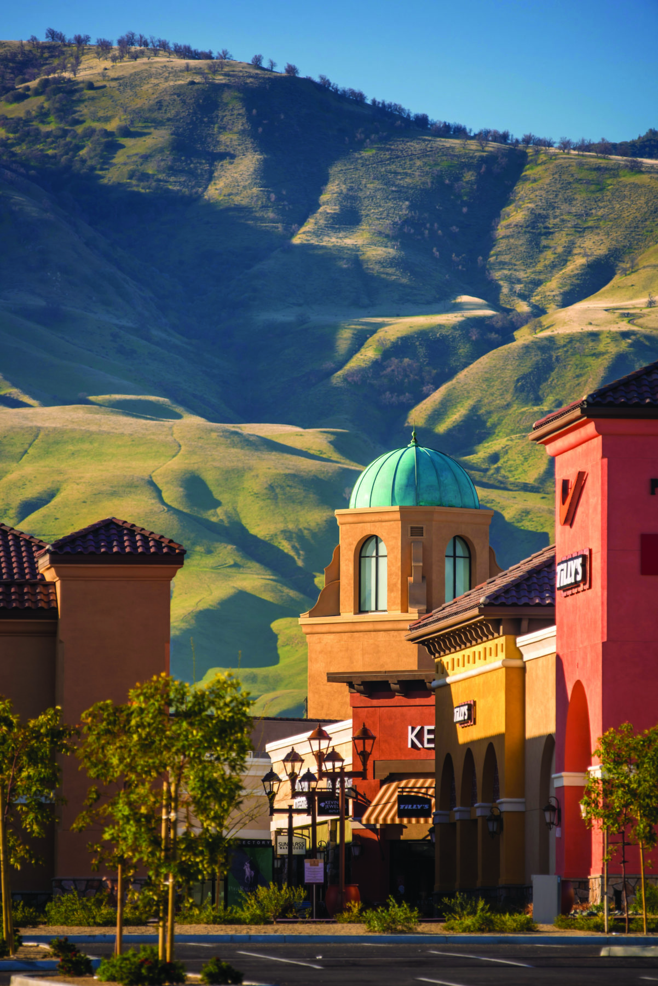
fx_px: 8215
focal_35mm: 300
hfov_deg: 4.6
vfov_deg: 6.9
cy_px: 493
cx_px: 329
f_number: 5.6
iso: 100
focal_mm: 300
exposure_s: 1/100
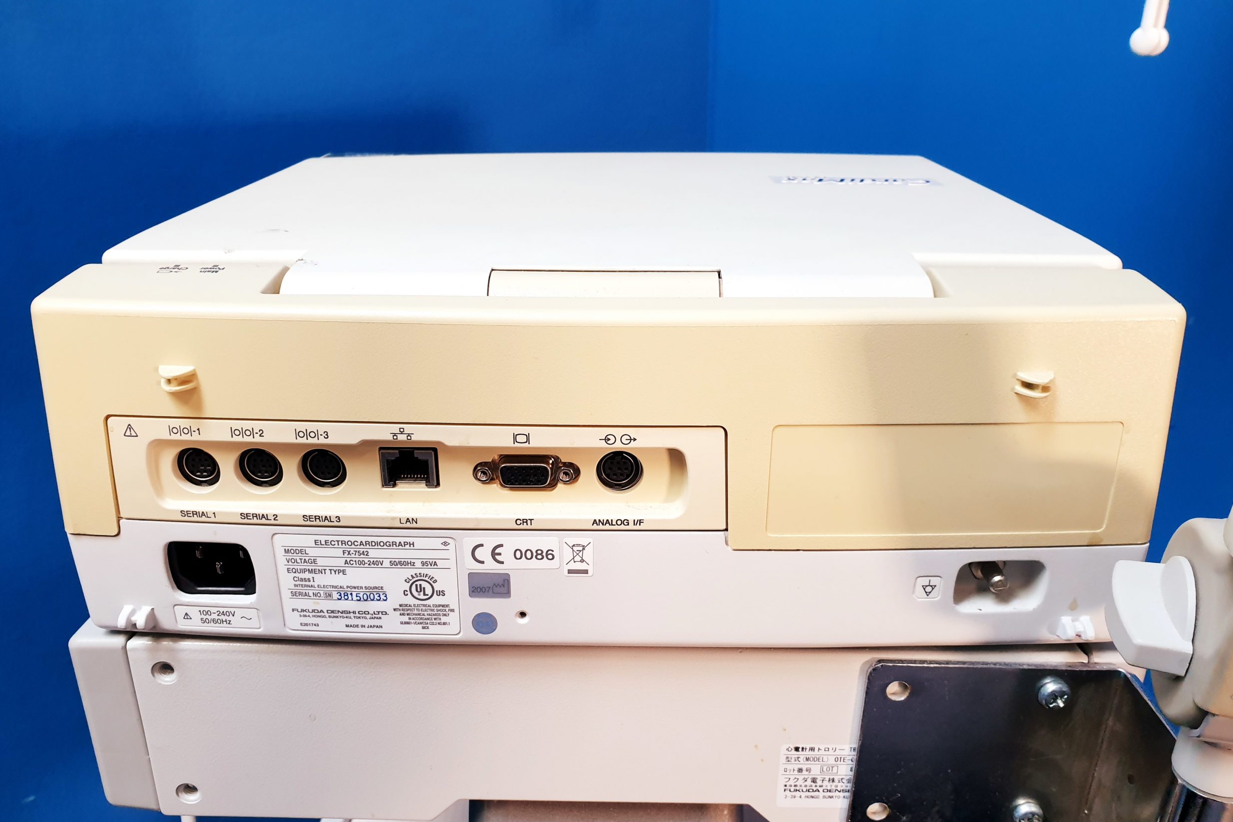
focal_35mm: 28
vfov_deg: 46.2
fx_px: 959
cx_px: 615
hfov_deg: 65.5
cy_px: 477
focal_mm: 4.3
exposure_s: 1/50
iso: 200
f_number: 2.4
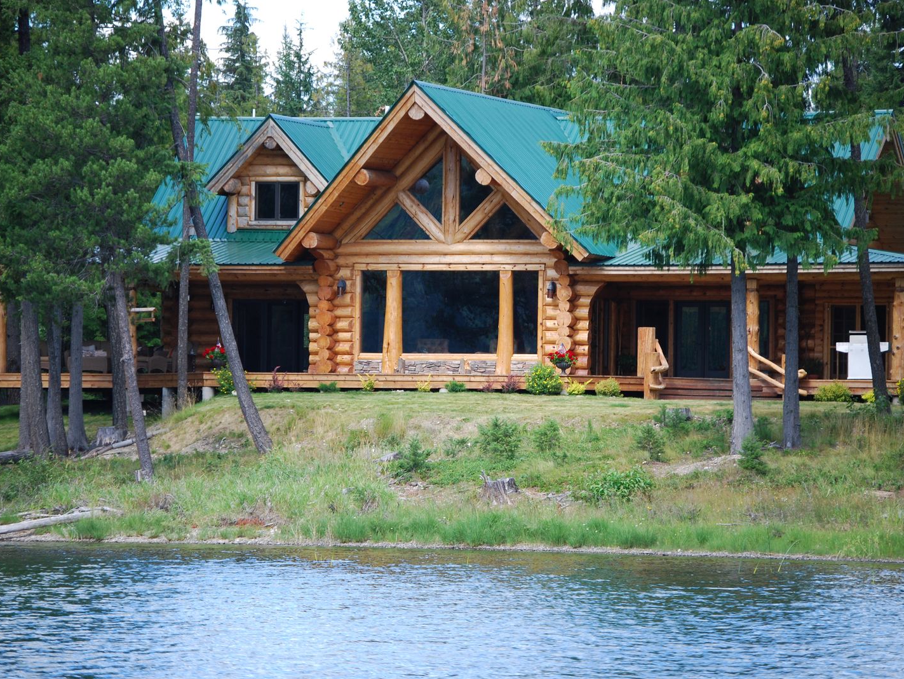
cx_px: 439
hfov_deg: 9.4
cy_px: 340
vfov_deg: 7.0
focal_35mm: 211
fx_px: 5512
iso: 200
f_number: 5
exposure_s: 1/250
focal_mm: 130
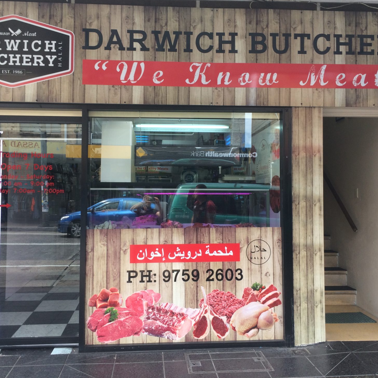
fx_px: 445
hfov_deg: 46.0
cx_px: 183
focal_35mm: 36
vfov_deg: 46.0
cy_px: 181
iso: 32
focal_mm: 4.15
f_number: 2.2
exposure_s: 1/211
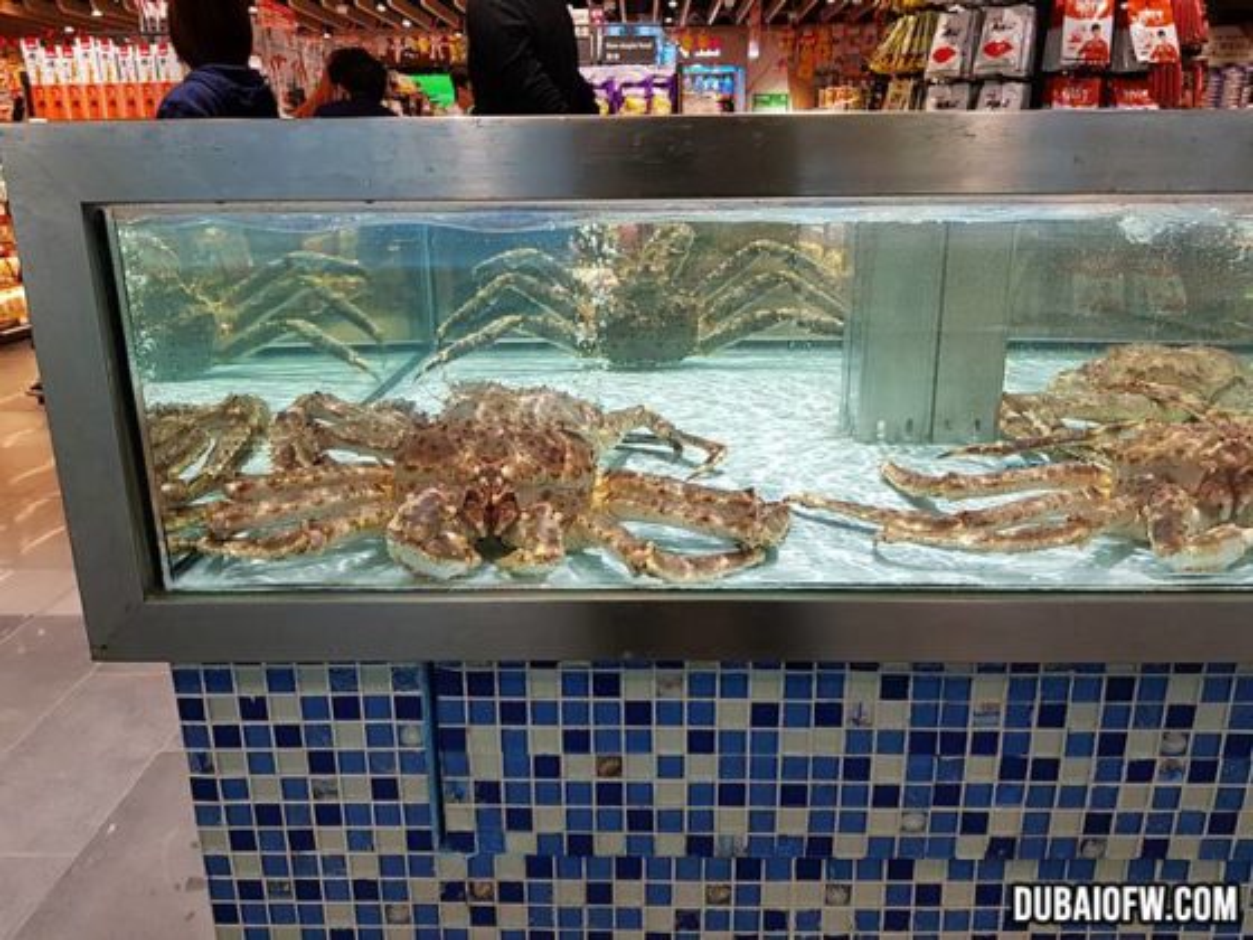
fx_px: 941
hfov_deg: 67.3
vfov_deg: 53.1
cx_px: 626
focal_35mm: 26
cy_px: 470
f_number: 1.7
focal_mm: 4.3
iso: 80
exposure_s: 1/100
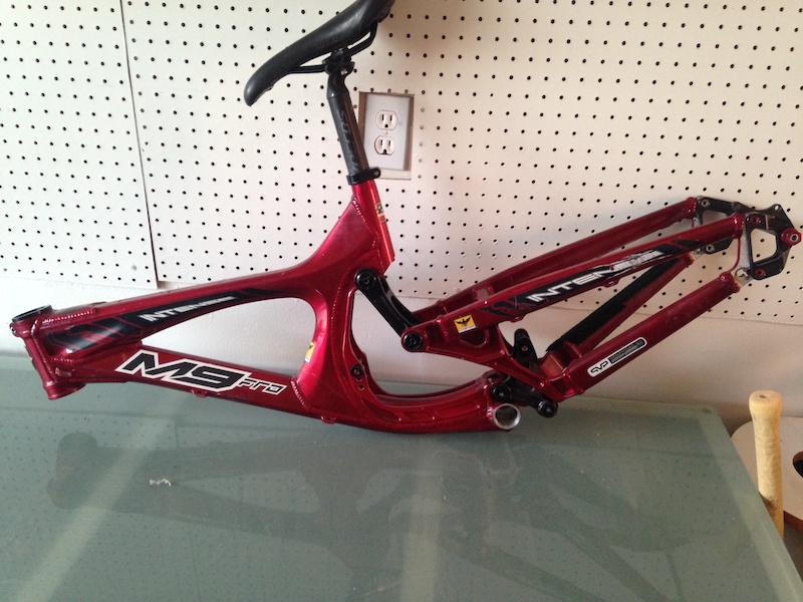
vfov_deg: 42.9
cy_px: 301
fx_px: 766
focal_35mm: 33
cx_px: 402
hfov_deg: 55.4
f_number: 2.4
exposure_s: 1/20
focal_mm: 4.12
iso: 160
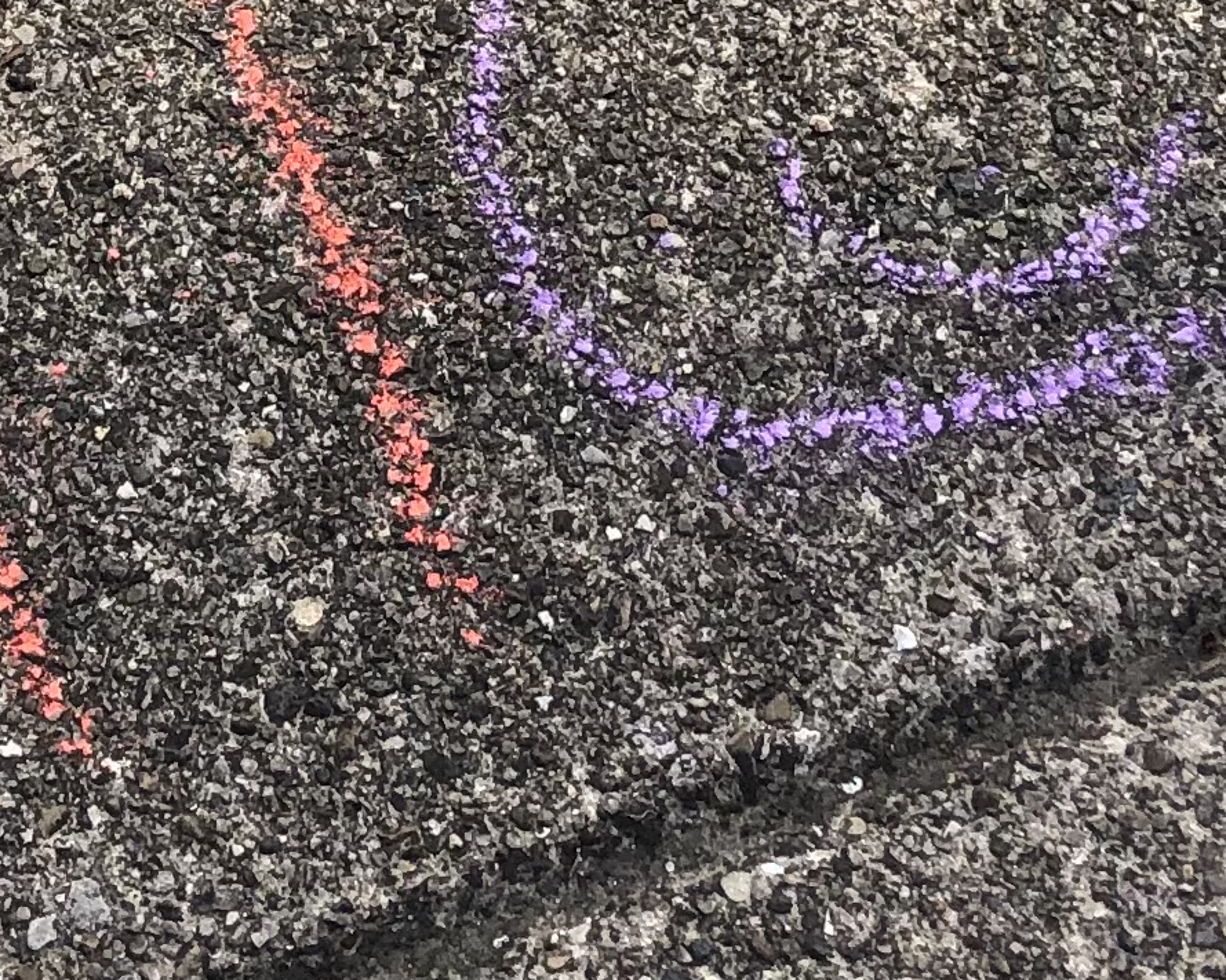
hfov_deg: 15.5
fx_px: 4499
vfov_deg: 11.8
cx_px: 360
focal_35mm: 124
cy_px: -557
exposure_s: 1/684
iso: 20
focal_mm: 3.99
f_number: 1.8
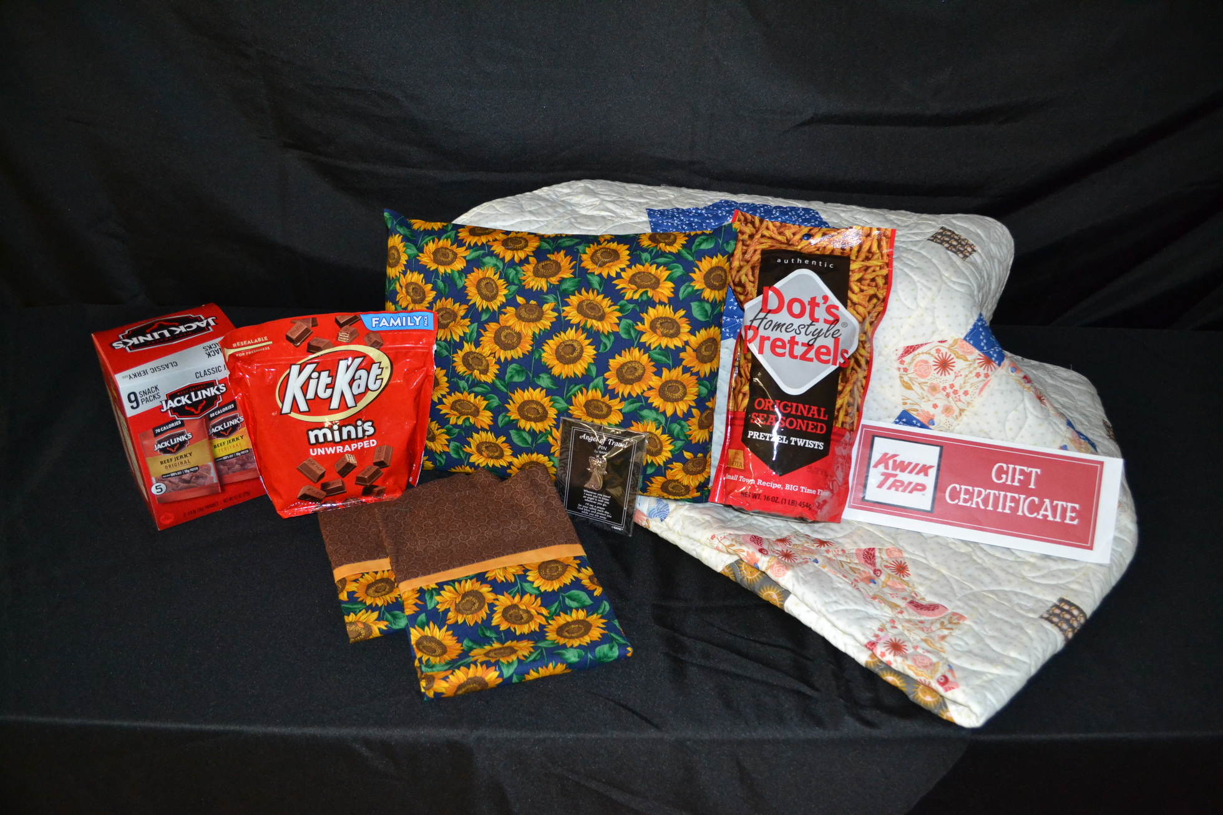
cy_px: 408
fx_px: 917
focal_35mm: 27
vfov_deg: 47.9
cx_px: 612
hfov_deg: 67.4
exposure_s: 1/60
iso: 2200
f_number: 3.5
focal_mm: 18
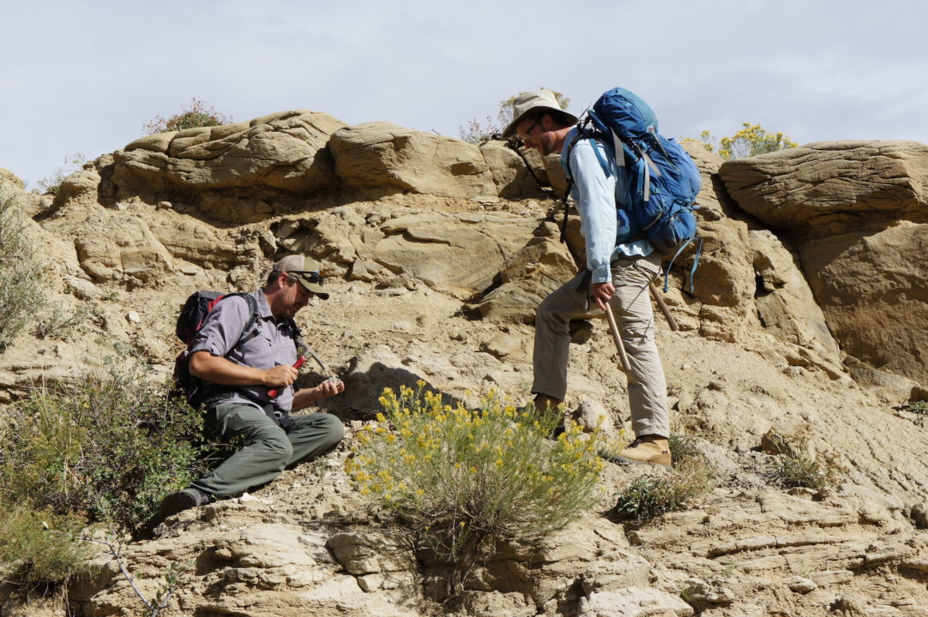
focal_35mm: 76
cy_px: 308
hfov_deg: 26.5
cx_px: 464
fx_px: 1971
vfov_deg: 17.8
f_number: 13
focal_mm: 51
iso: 200
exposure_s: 1/250
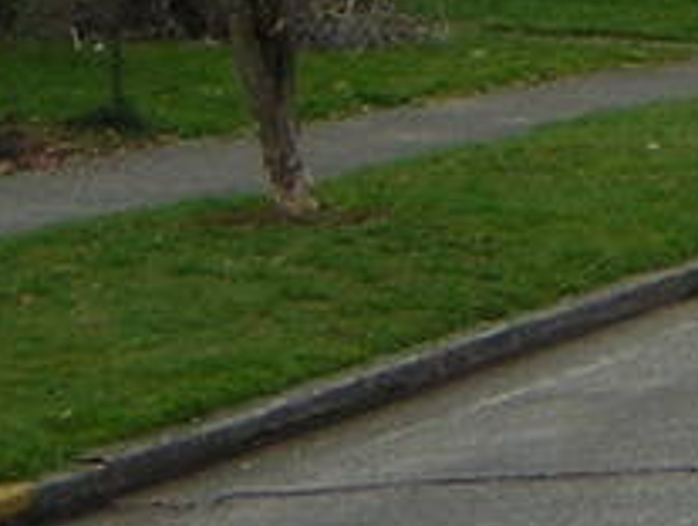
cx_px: 1474
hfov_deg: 7.9
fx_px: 4767
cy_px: -391
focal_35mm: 236
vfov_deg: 6.2
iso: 50
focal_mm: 6.6
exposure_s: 1/170
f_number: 3.1
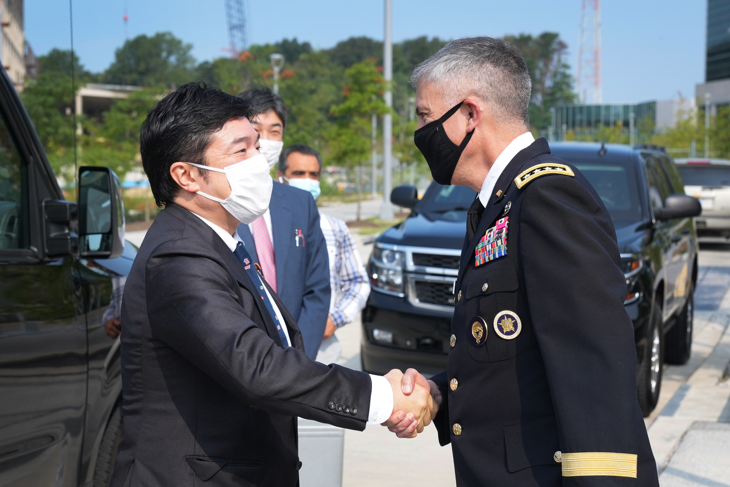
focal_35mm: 51
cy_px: 244
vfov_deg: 26.5
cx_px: 365
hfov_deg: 38.9
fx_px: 1034
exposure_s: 1/800
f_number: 5.6
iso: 400
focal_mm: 51
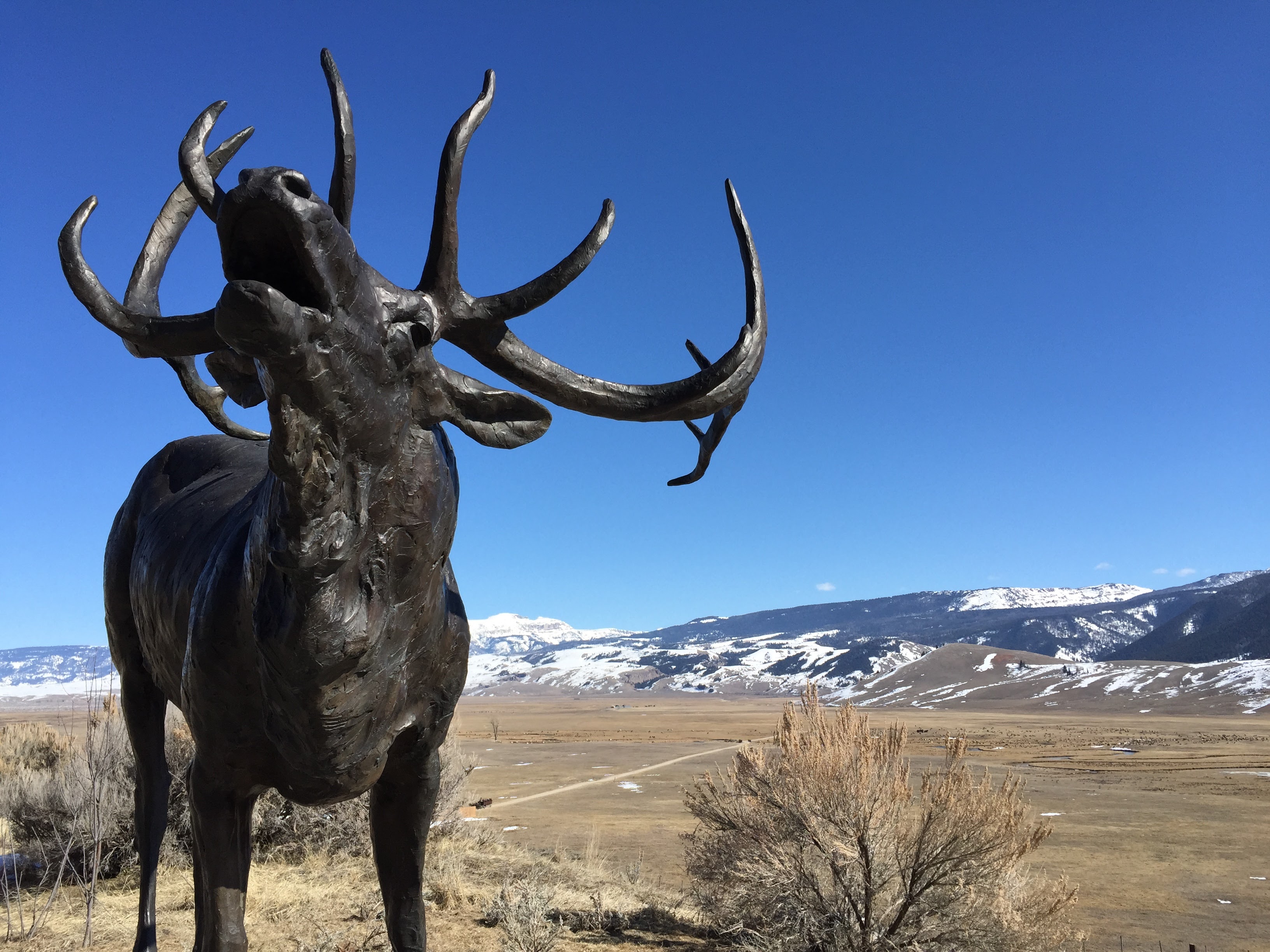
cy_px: 476
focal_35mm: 29
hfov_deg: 61.7
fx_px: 1064
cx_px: 635
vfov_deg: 48.2
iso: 32
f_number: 2.2
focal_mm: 4.15
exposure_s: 1/2198
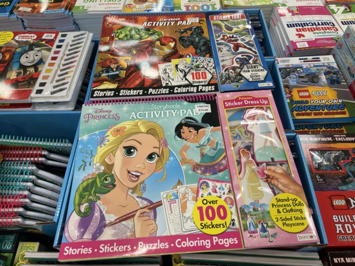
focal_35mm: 26
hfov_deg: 67.3
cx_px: 178
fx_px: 267
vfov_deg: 53.1
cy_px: 133
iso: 40
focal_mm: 4.2
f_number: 1.6
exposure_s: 1/120
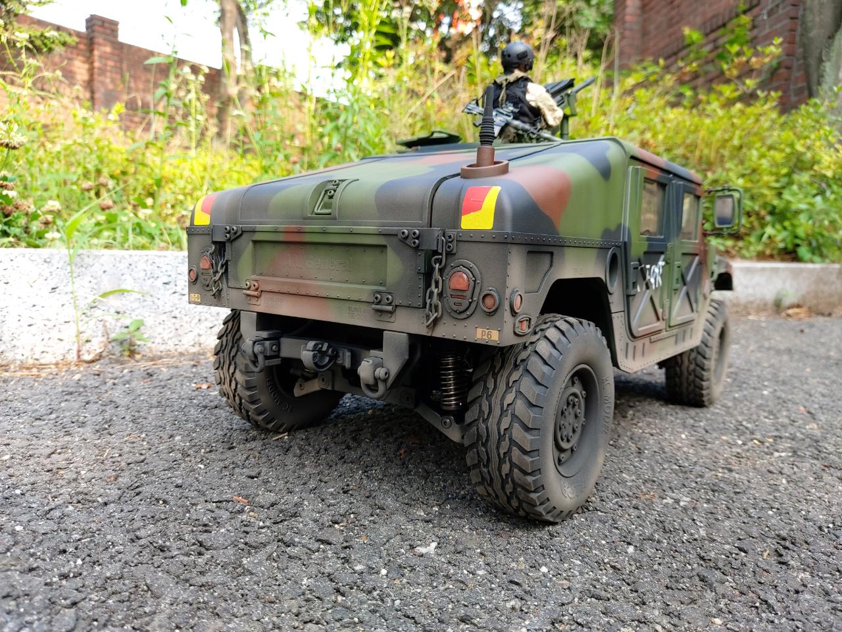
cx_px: 421
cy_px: 316
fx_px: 608
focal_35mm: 25
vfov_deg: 54.9
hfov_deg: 69.4
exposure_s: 1/136
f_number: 2
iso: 50
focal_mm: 4.58
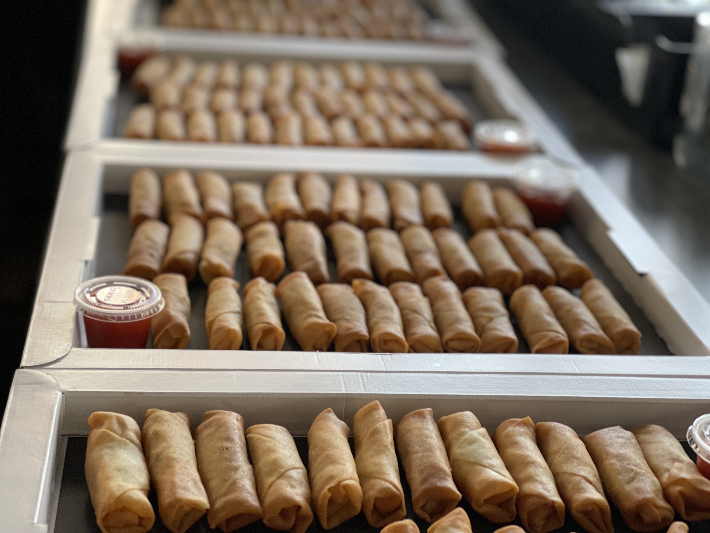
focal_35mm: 64
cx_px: 355
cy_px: 266
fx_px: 1313
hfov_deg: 30.3
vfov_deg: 22.9
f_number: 2.2
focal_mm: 7.5
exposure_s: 1/121
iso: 250
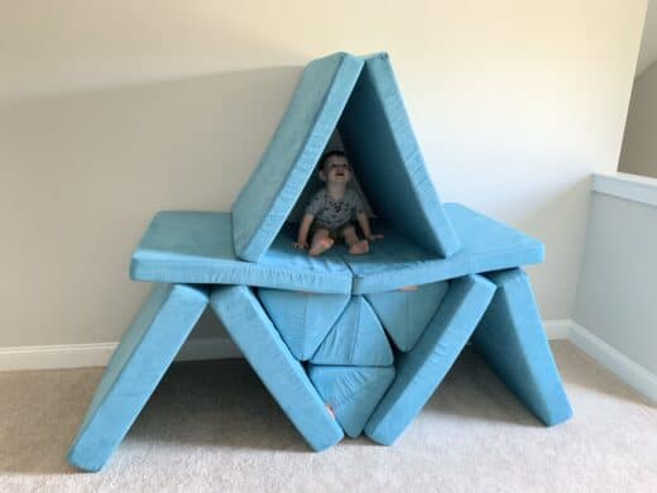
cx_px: 328
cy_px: 246
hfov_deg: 67.3
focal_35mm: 26
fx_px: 493
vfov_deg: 53.1
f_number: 1.8
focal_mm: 4.25
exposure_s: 1/40
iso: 400
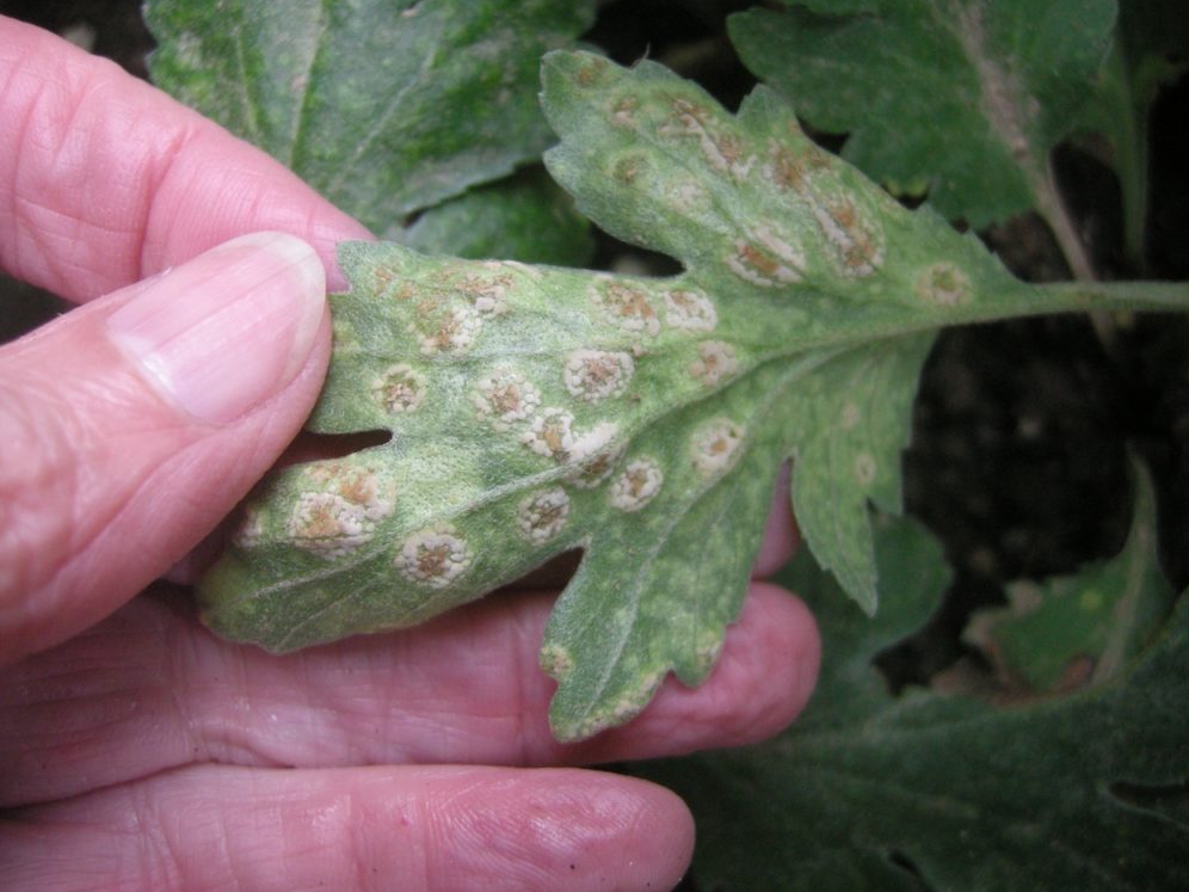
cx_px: 602
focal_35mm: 37
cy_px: 437
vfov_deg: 38.7
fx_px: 1271
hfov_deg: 50.1
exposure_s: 1/60
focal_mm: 7.5
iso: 282
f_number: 2.7
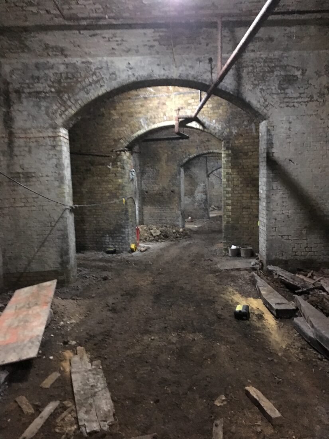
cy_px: 220
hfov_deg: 48.2
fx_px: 367
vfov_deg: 61.7
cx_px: 164
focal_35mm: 29
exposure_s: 1/17
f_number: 2.2
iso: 640
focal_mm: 4.15
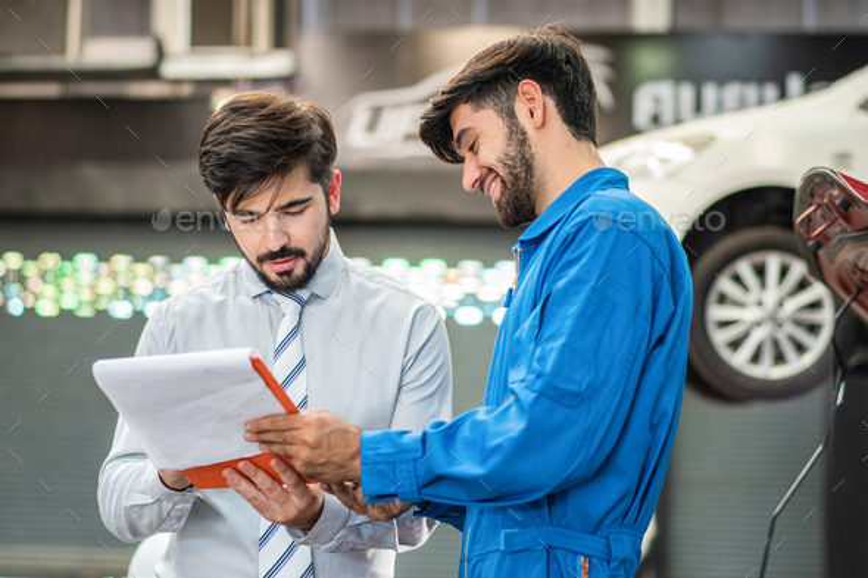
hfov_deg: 24.6
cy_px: 289
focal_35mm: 82
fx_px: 1988
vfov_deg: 16.5
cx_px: 434
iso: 500
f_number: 1.8
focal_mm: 55
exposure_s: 1/200
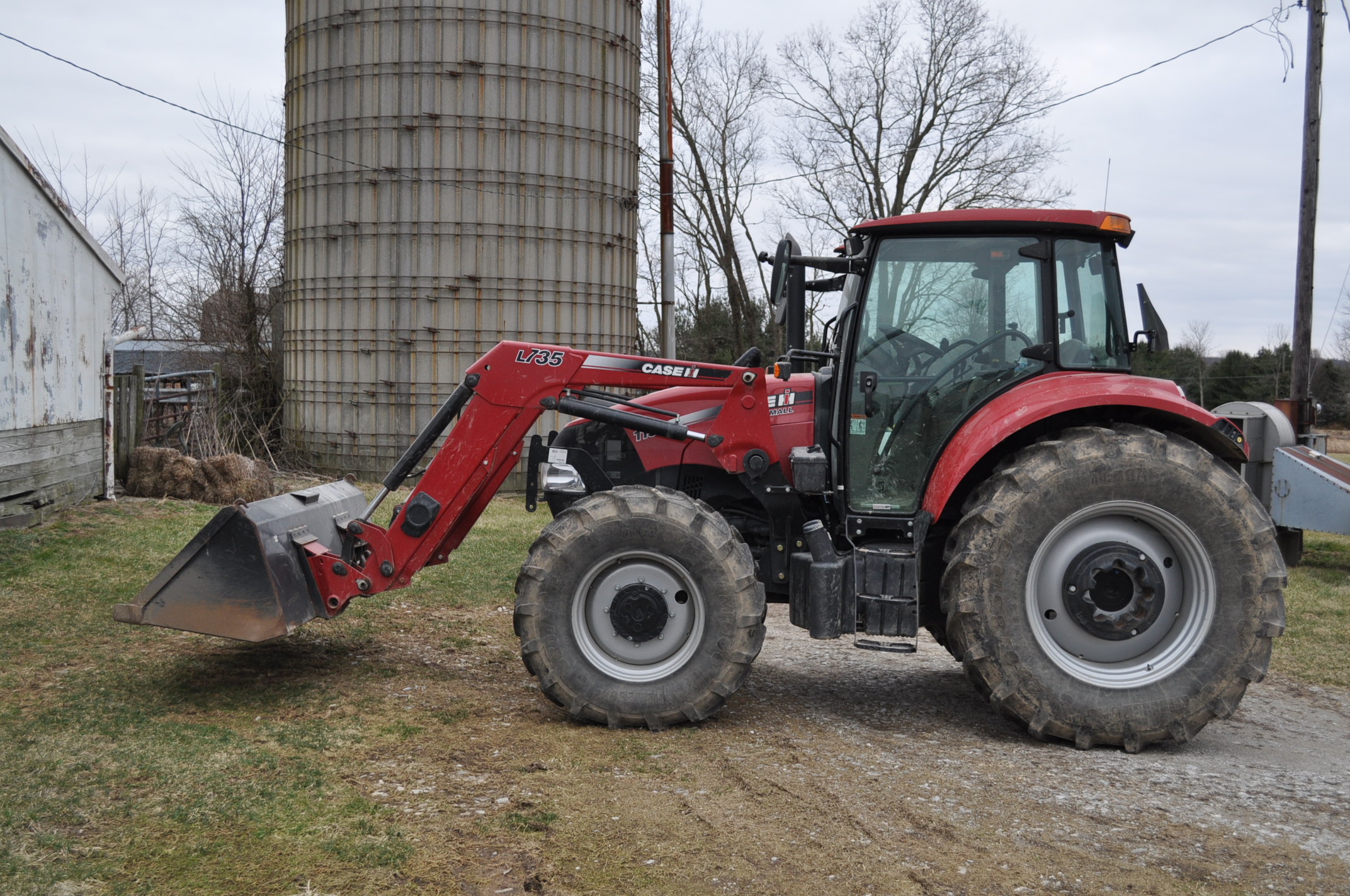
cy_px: 448
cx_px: 675
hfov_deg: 49.6
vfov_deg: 34.1
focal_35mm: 39
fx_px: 1461
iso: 400
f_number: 5
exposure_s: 1/100
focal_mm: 26
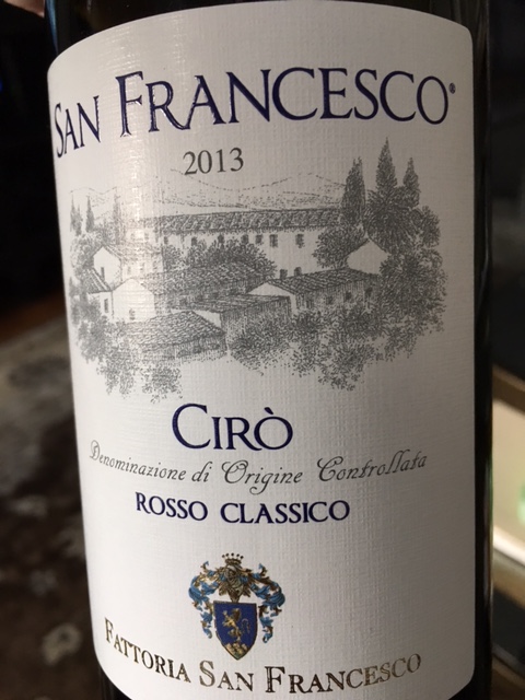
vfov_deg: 61.7
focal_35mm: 29
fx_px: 586
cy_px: 350
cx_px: 262
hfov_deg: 48.2
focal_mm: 4.15
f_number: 2.2
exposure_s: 1/15
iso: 50
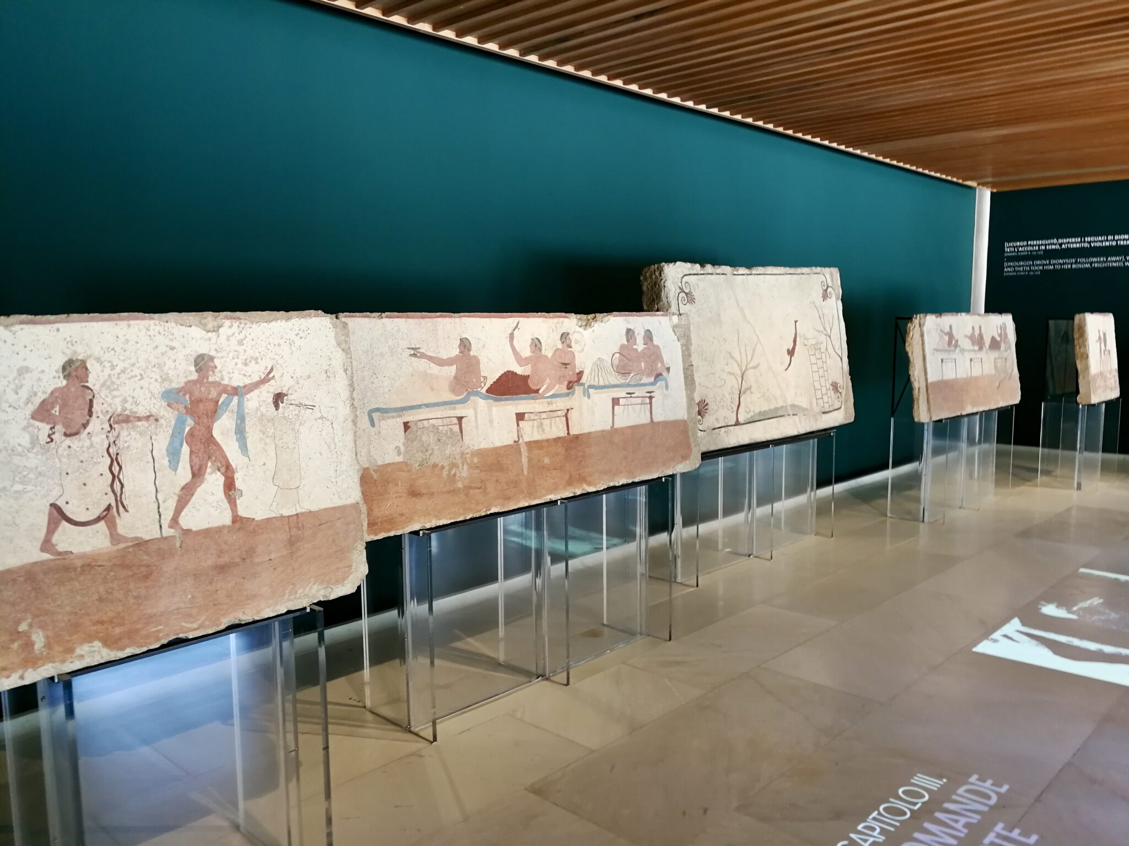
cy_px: 423
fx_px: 881
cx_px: 564
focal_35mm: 27
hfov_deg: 65.3
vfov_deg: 51.4
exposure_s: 1/33
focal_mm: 4
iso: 160
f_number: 2.2
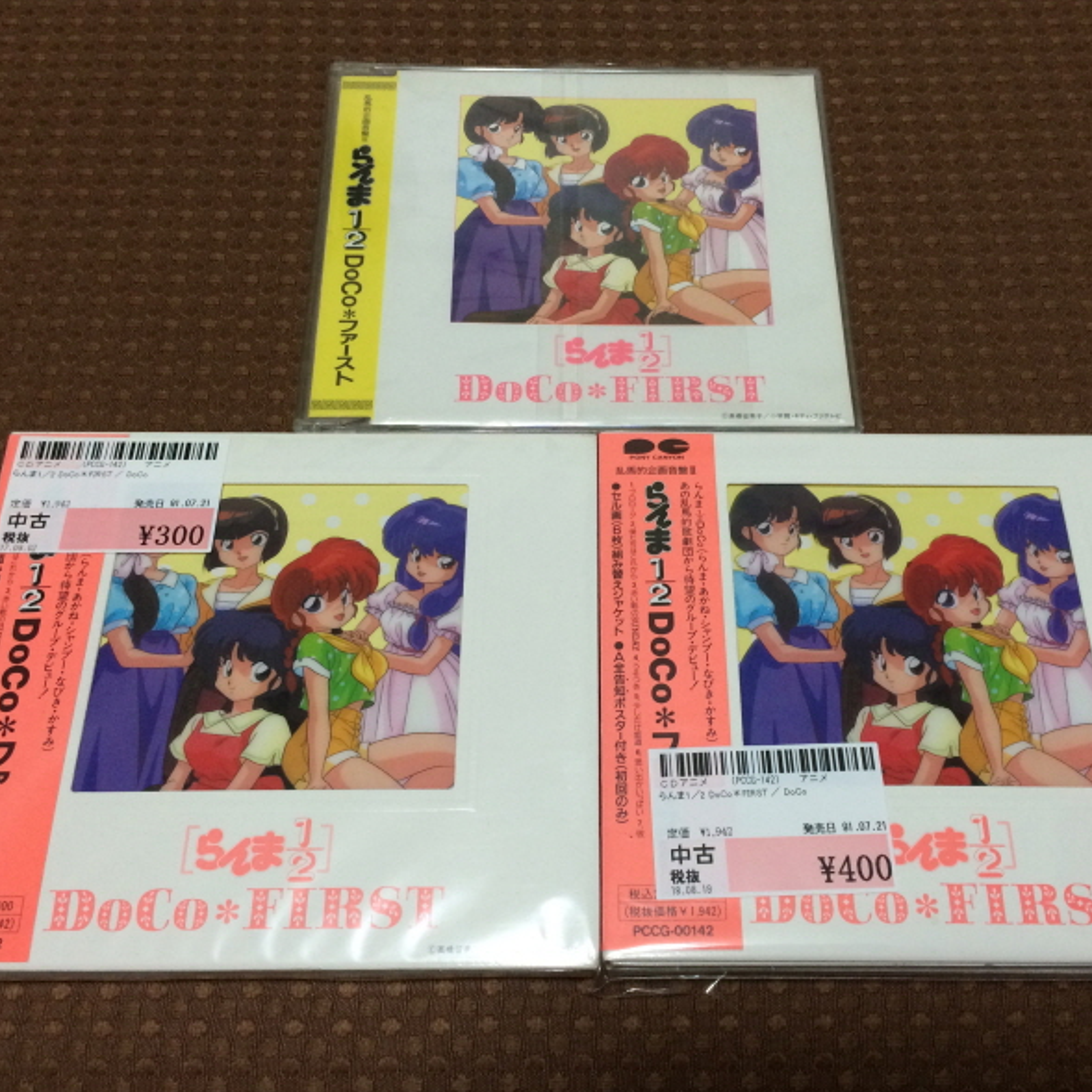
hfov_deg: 46.0
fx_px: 1285
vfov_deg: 46.0
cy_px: 543
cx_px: 604
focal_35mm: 36
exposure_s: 1/30
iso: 200
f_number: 2.2
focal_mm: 4.12
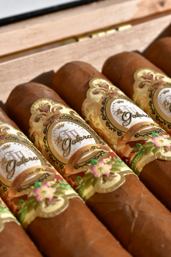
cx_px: 86
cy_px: 128
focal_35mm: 82
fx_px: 588
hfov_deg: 16.5
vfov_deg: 24.6
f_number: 11
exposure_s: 1/500
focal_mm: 55
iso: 200
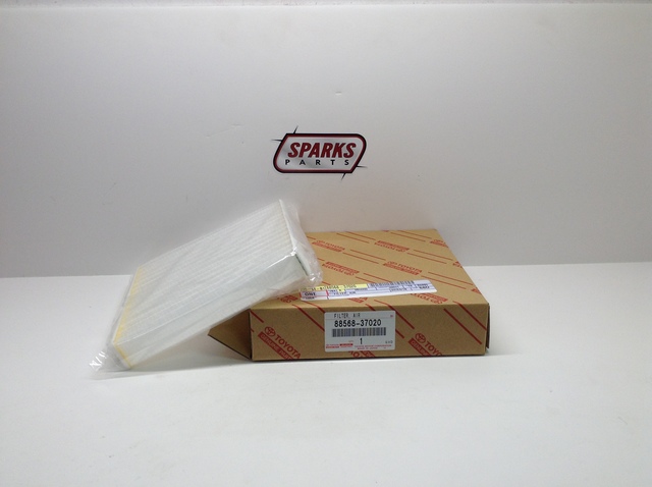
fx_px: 621
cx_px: 326
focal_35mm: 33
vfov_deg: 42.8
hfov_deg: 55.4
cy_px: 244
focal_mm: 3.3
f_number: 2.4
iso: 32
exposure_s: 1/40
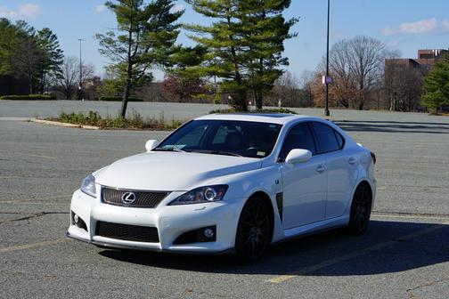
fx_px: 935
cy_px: 150
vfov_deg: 18.2
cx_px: 224
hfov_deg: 27.0
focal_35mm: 75
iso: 100
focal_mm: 50
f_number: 11
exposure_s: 1/160
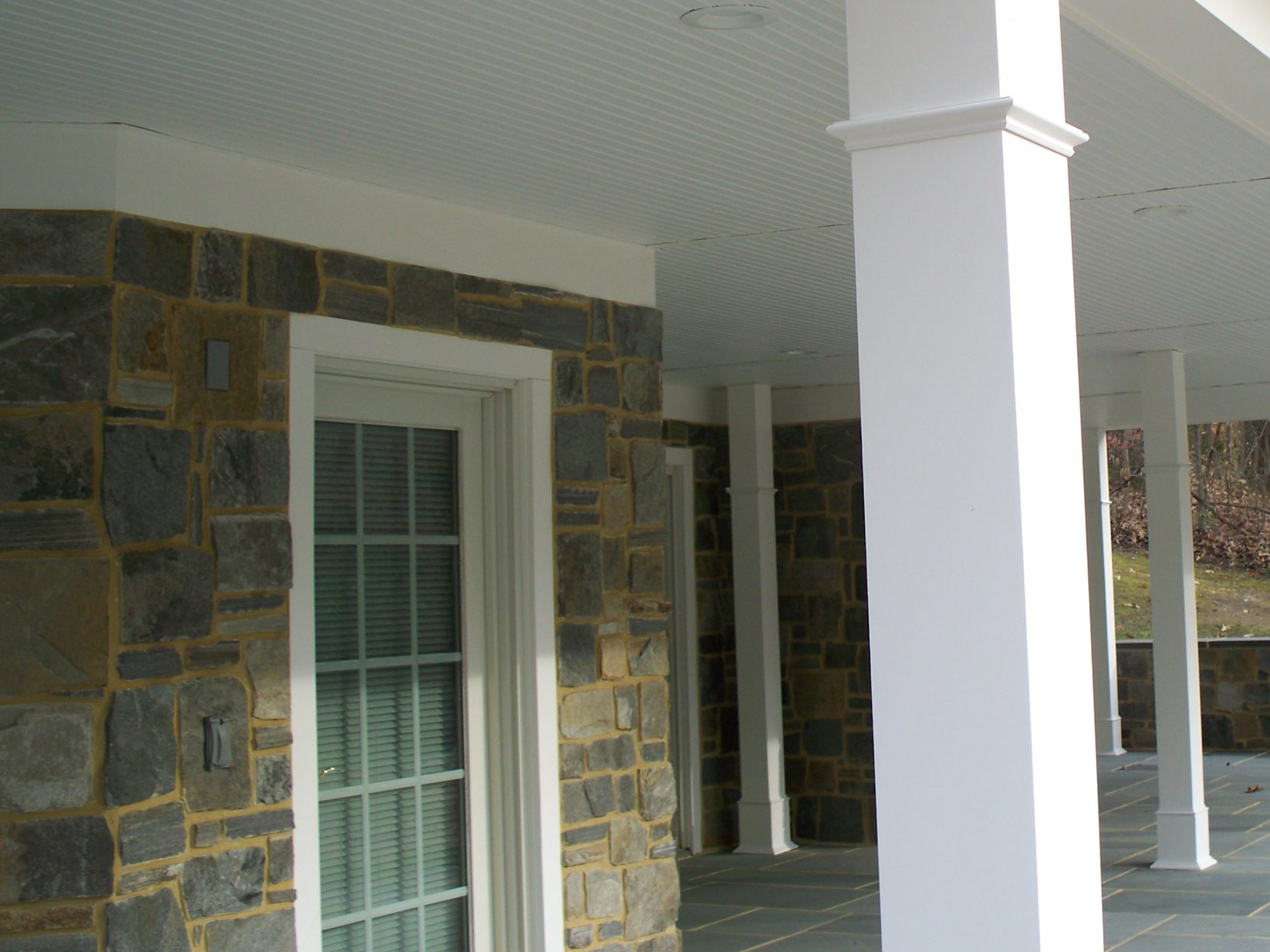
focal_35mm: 56
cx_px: 960
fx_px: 2054
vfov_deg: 25.9
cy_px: 278
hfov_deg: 33.6
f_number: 2.8
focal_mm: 7.54
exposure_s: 1/125
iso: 64
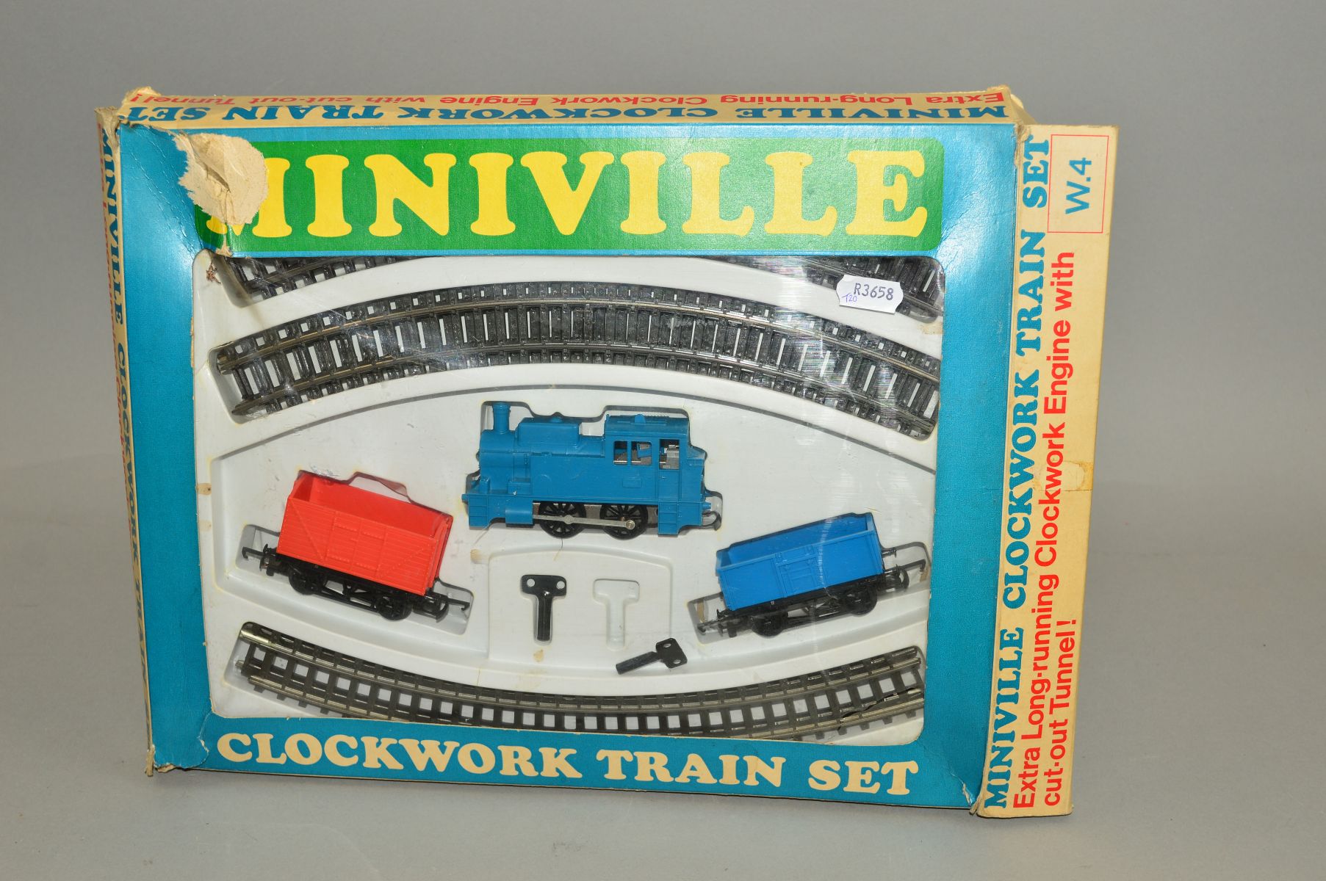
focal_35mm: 44
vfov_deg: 30.8
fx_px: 1601
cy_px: 440
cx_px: 663
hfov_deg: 45.0
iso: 100
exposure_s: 1/60
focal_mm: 29
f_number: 8
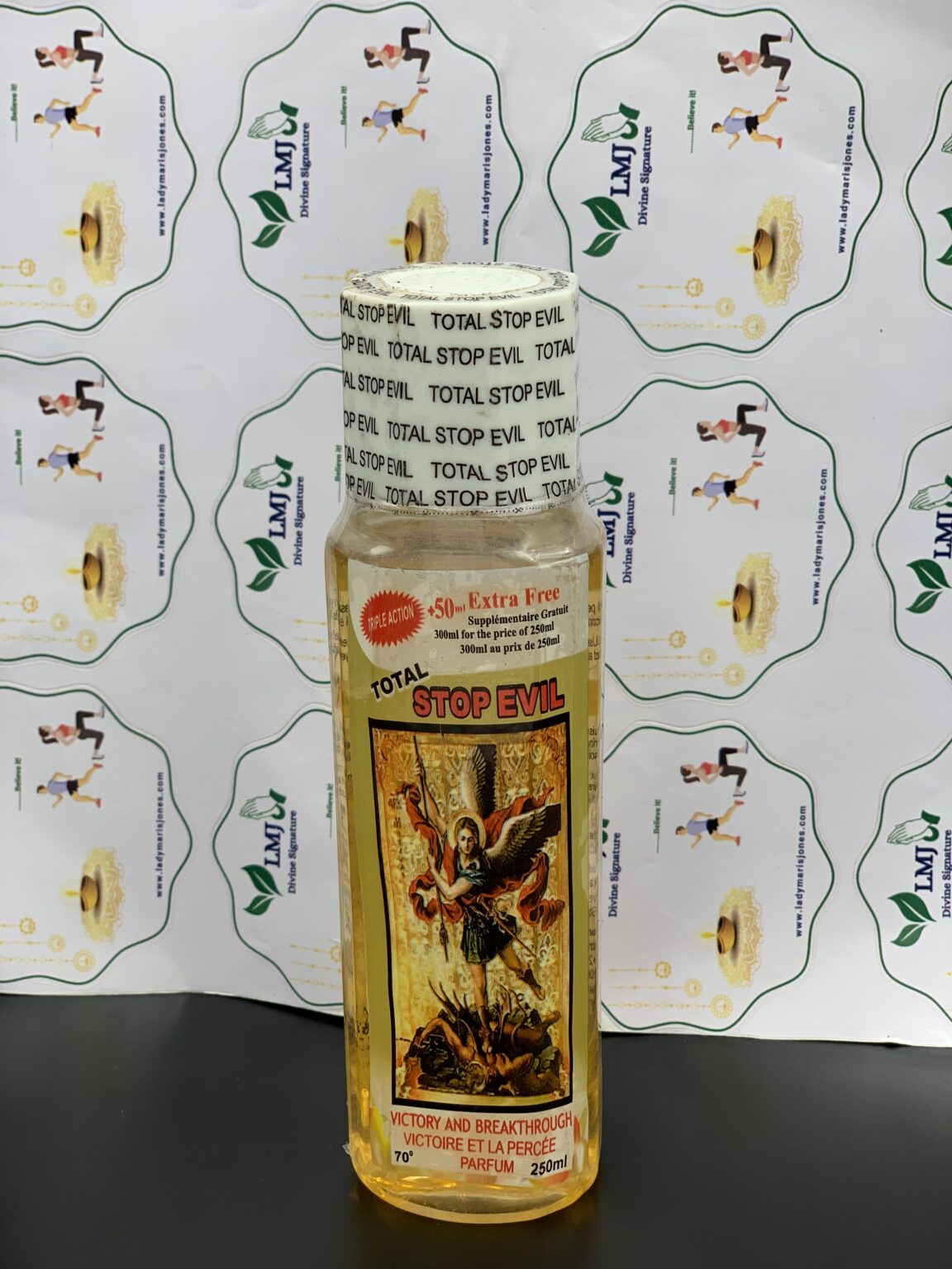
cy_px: 634
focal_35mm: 52
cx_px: 476
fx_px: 1907
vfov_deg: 36.8
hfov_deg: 28.0
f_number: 2.4
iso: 20
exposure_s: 1/100
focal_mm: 6
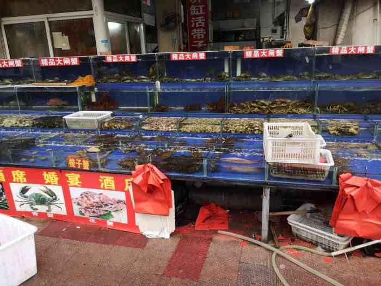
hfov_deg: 65.3
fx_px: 297
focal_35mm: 27
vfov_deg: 51.4
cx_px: 190
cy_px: 143
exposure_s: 1/100
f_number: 1.8
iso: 64
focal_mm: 3.95
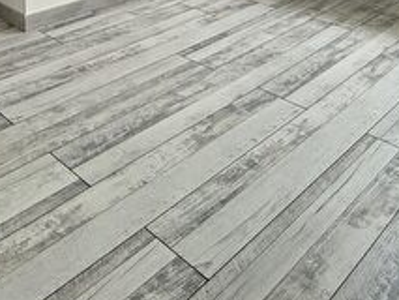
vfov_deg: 24.5
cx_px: 182
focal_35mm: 46
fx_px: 531
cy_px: -149
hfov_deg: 41.2
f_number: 2.2
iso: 160
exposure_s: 1/99
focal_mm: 2.22
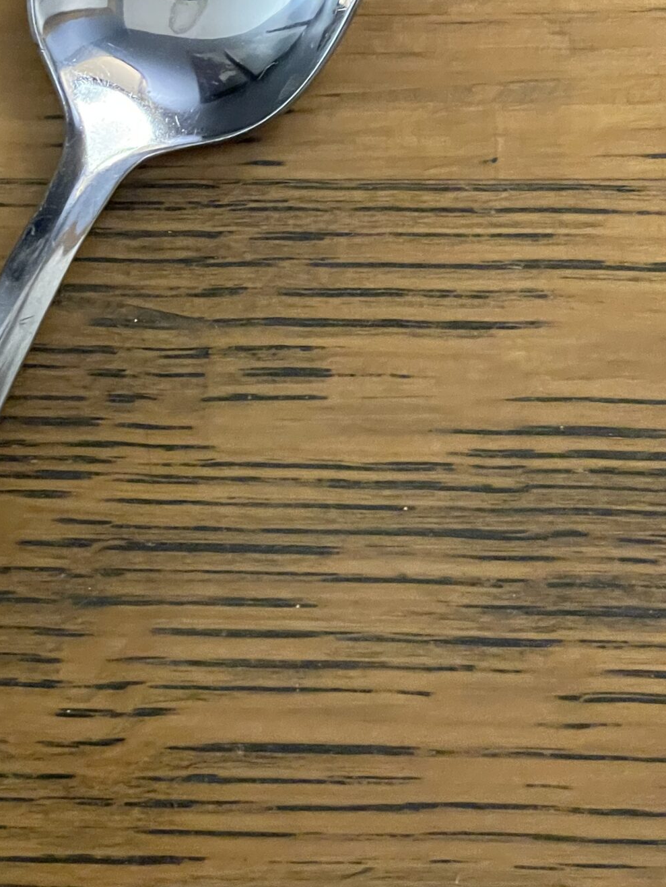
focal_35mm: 101
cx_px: 30
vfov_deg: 19.4
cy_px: 360
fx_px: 2590
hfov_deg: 14.5
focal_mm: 6
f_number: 2
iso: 800
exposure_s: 1/40
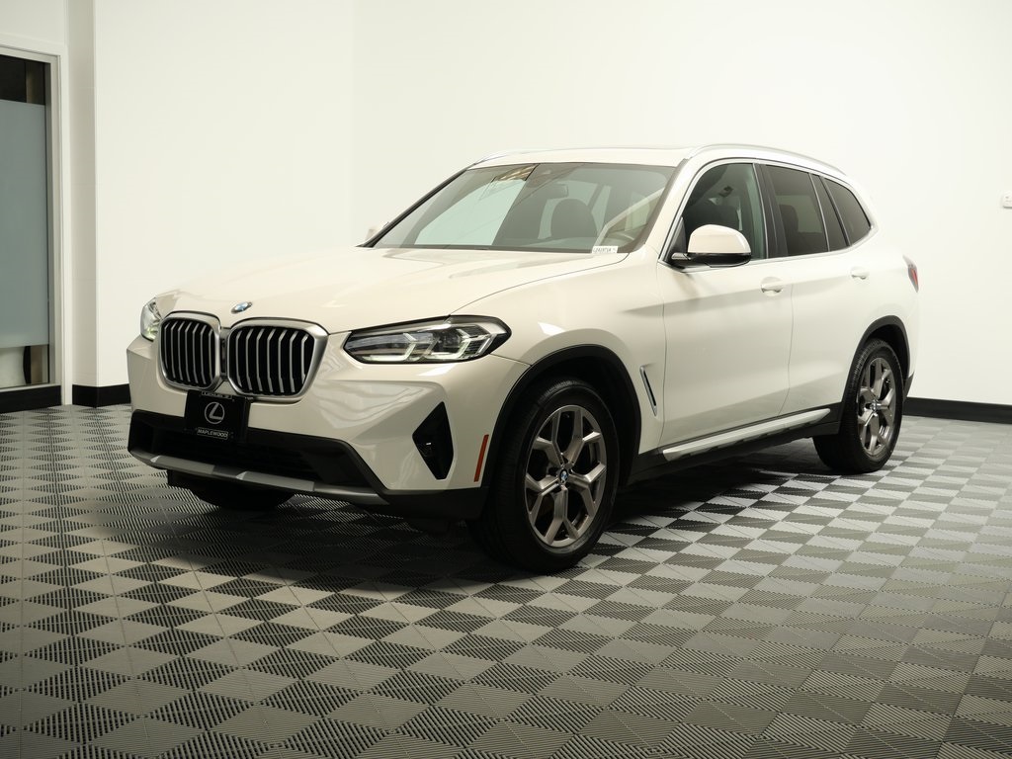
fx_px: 1169
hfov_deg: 46.8
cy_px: 380
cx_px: 506
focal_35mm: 40
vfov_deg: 36.0
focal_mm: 20
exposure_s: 1/200
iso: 200
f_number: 5
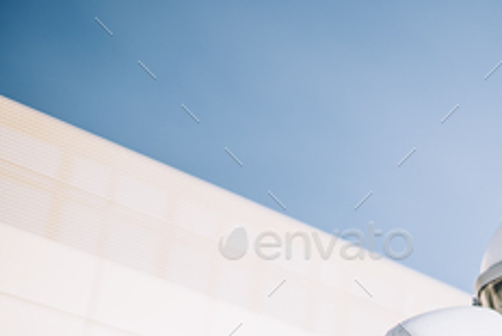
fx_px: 1242
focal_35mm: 89
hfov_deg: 21.0
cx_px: 634
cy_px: 345
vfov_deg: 15.1
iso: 800
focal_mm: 35
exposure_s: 1/6400
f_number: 1.4
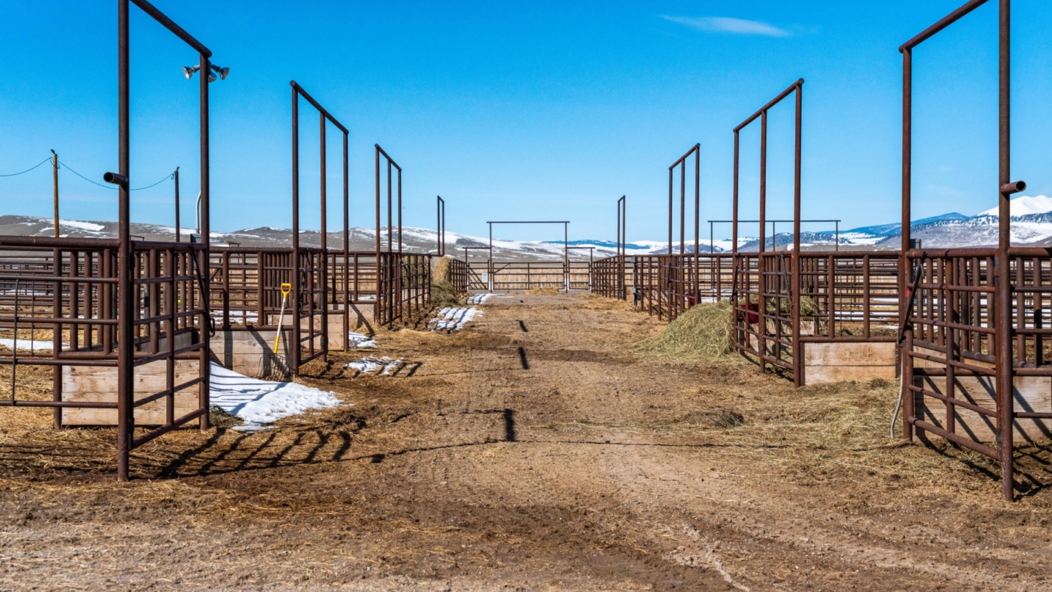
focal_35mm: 58
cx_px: 528
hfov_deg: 36.0
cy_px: 299
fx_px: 1618
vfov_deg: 20.7
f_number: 6.3
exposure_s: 1/8000
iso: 400
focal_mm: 55
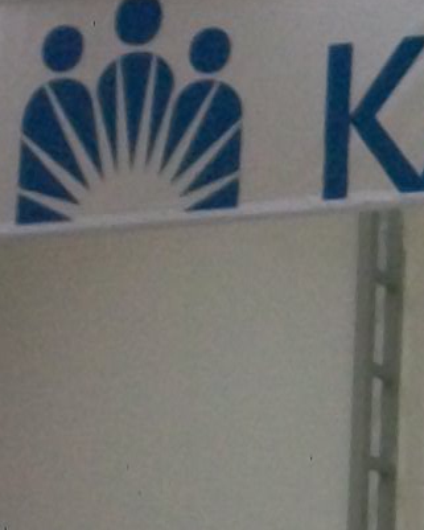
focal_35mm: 478
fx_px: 7495
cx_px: 1247
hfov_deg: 3.2
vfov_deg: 4.0
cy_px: 648
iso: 200
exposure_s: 1/40
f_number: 5.1
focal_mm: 17.1
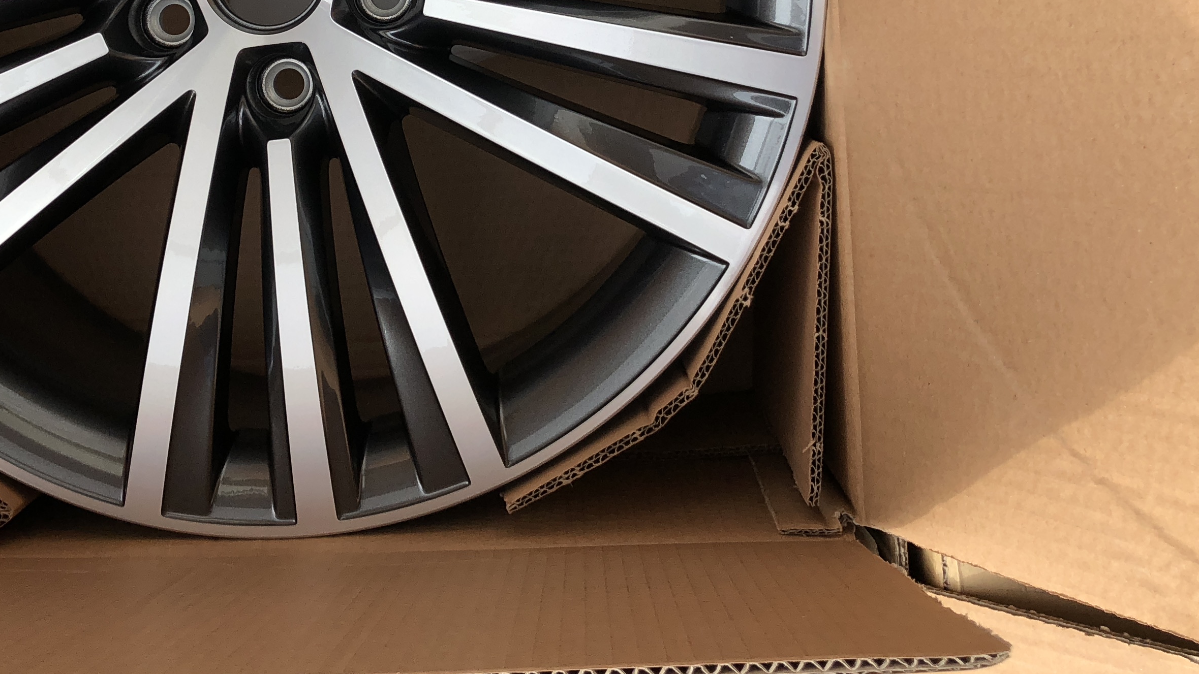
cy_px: -8
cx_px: 435
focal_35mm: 54
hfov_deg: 38.2
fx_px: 1717
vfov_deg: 21.4
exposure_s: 1/350
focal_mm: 3.99
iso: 20
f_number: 1.8
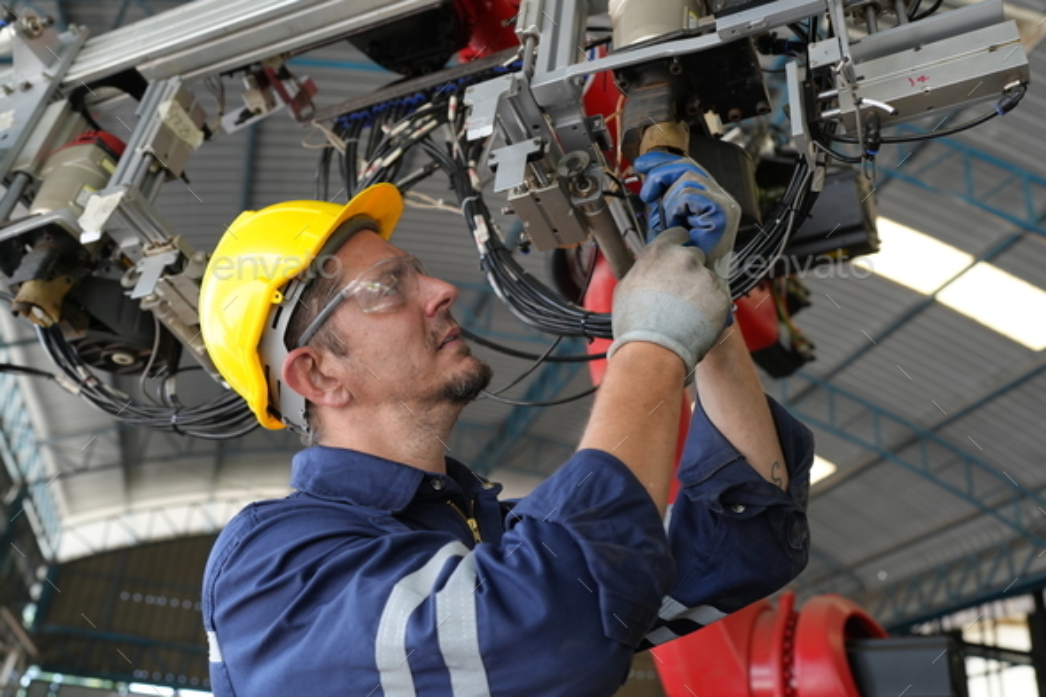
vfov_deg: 37.8
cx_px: 523
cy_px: 348
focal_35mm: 35
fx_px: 1017
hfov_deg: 54.4
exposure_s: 1/160
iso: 500
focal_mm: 35
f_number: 4
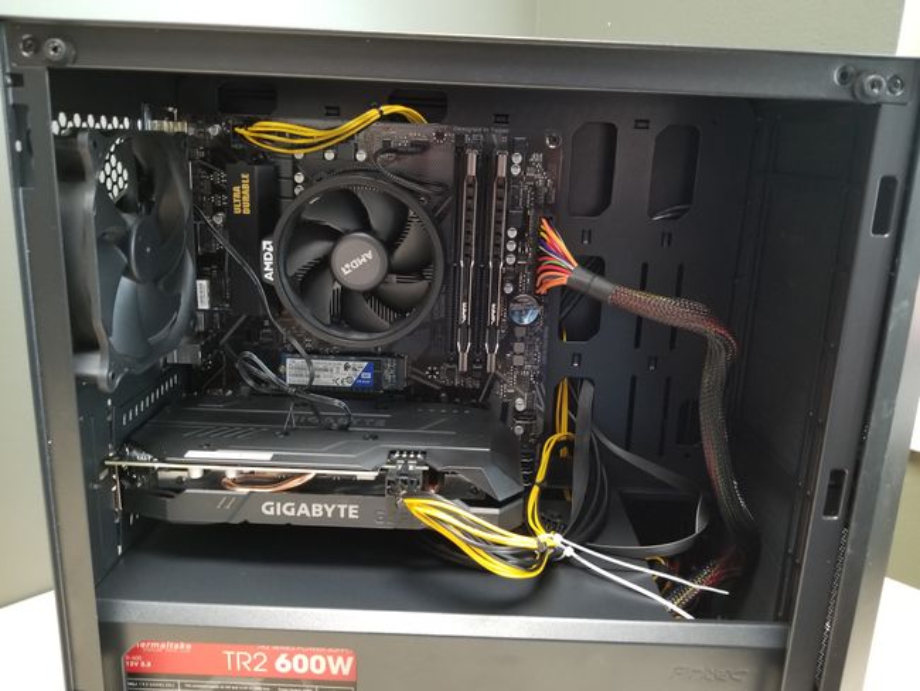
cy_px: 346
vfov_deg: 53.1
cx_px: 460
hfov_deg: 67.3
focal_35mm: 26
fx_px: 691
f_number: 1.7
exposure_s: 1/10
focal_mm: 4.25
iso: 200
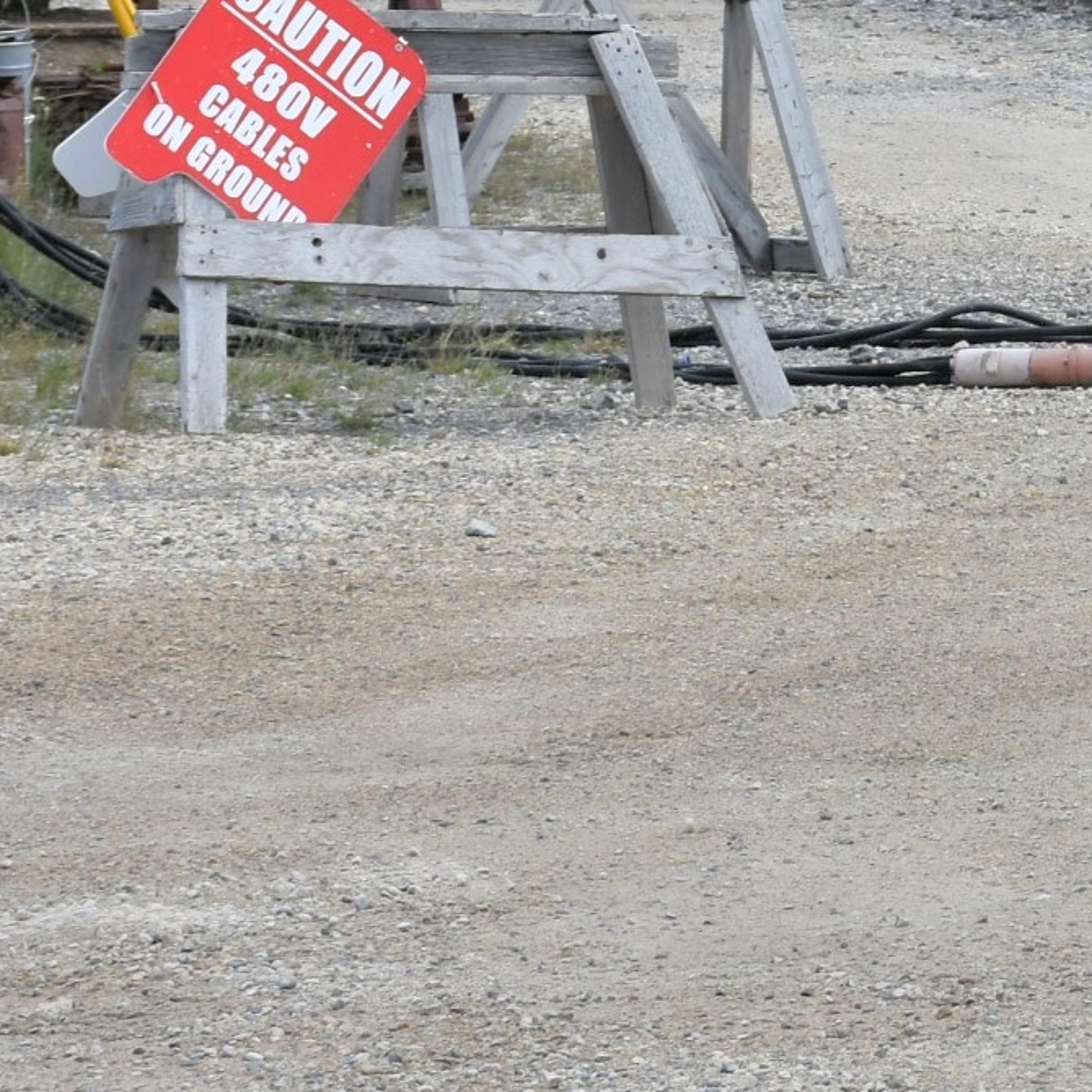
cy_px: -274
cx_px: 2191
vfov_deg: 6.3
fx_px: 9779
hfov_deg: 6.2
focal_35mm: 274
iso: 200
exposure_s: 1/500
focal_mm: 48
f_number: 8
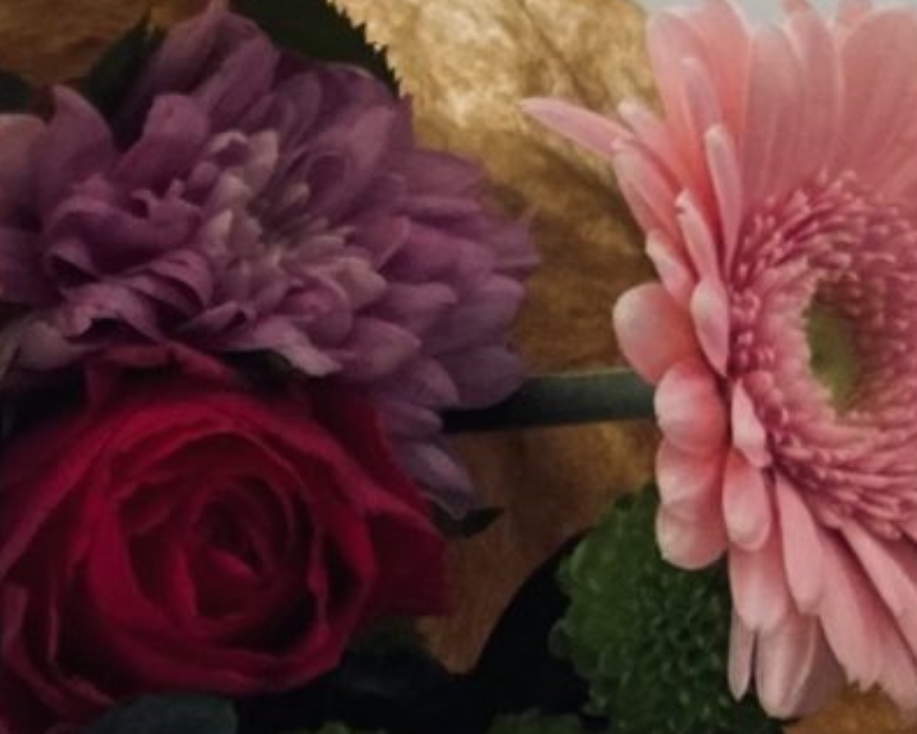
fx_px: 8929
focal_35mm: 329
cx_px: 1767
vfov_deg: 4.7
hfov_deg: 5.8
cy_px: -537
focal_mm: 6
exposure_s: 1/80
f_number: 2
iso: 250
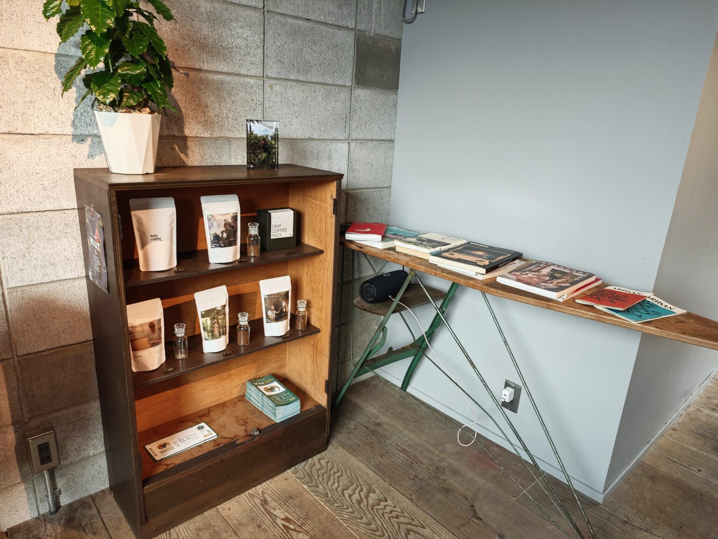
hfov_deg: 73.9
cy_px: 270
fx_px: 477
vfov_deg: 58.9
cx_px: 359
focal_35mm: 23
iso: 250
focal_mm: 8.72
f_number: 2
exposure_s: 1/121
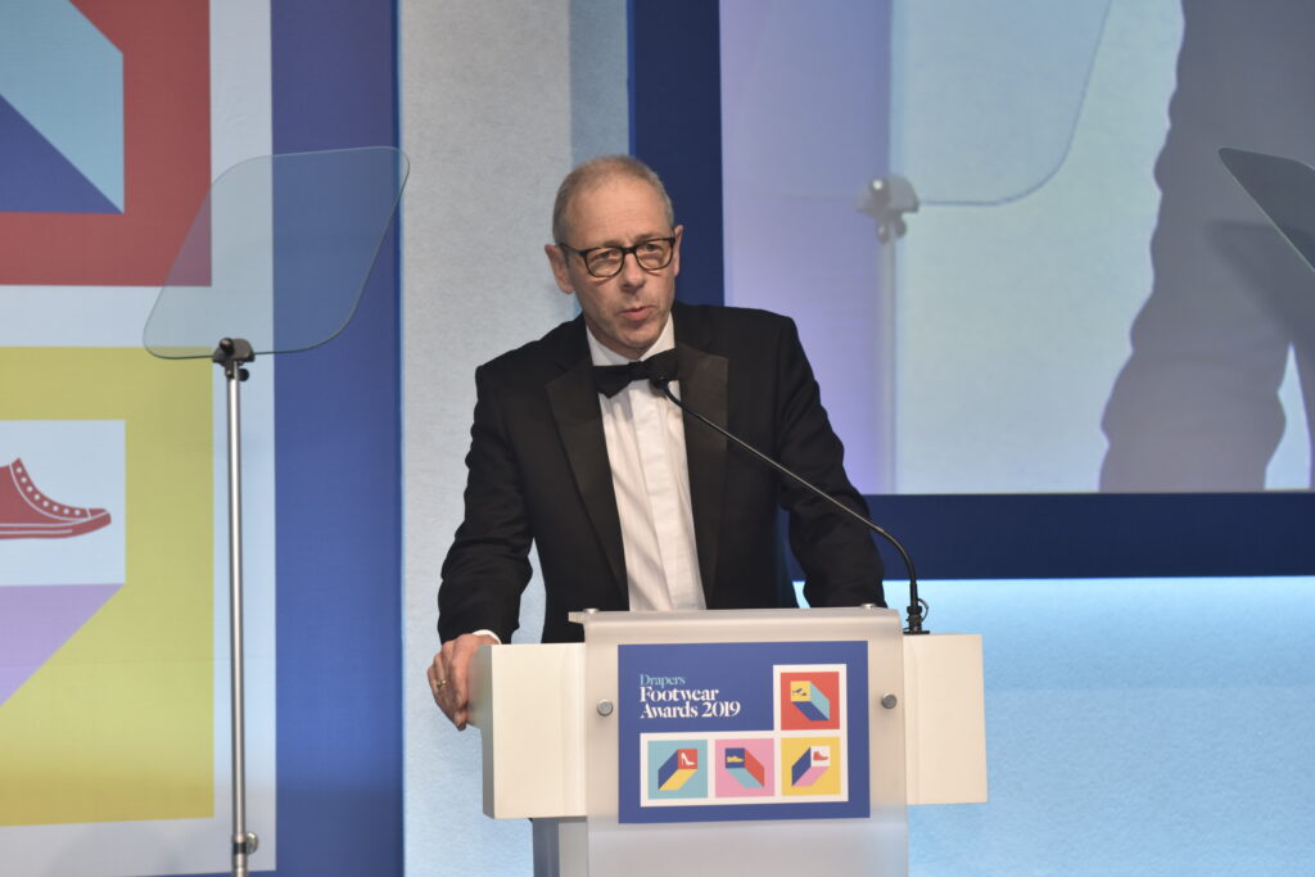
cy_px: 438
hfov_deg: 28.8
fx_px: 2557
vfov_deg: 19.5
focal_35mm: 70
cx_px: 658
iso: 800
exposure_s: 1/125
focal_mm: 70
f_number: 5.6
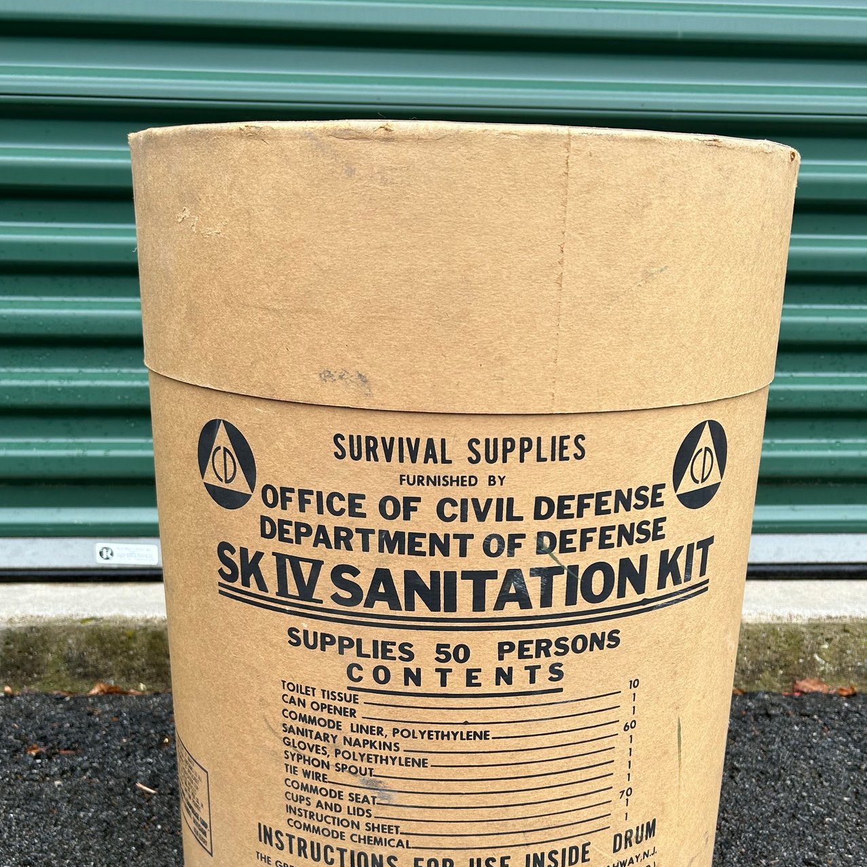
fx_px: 1020
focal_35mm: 36
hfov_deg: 46.0
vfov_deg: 45.5
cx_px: 466
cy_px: 561
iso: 40
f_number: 1.5
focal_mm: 5.7
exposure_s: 1/259
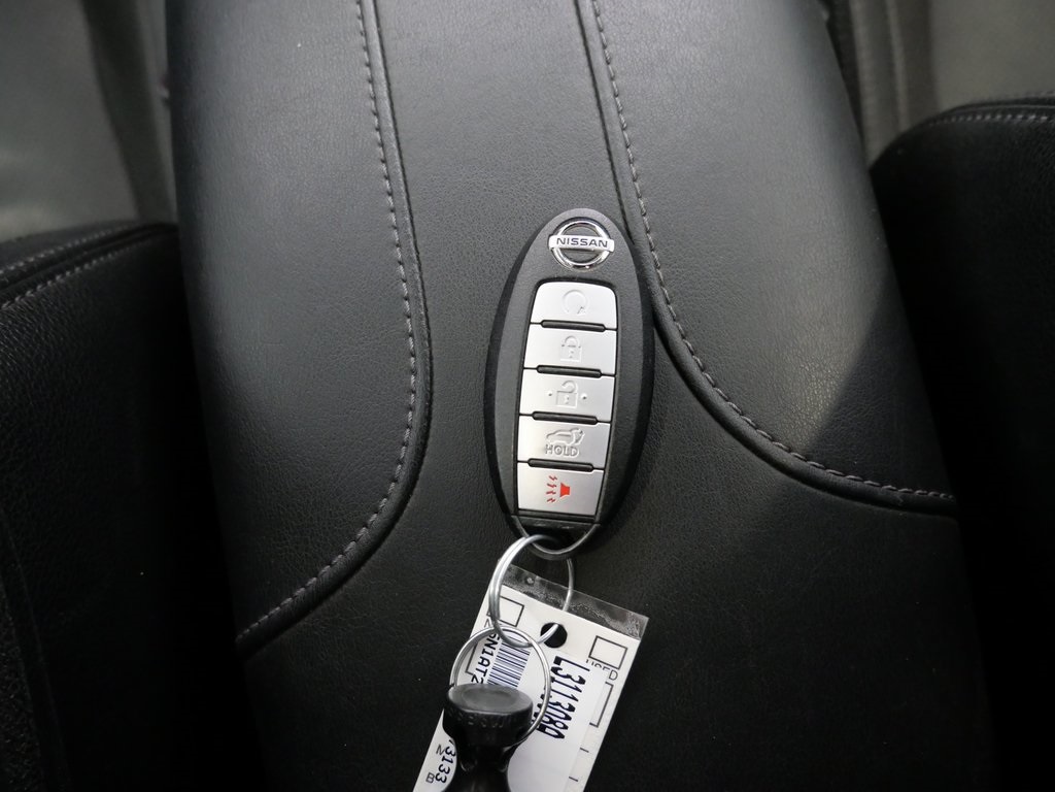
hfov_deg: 71.6
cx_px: 528
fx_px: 731
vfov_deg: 56.8
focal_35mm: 24
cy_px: 396
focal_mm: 12
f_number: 3.5
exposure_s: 1/25
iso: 3200
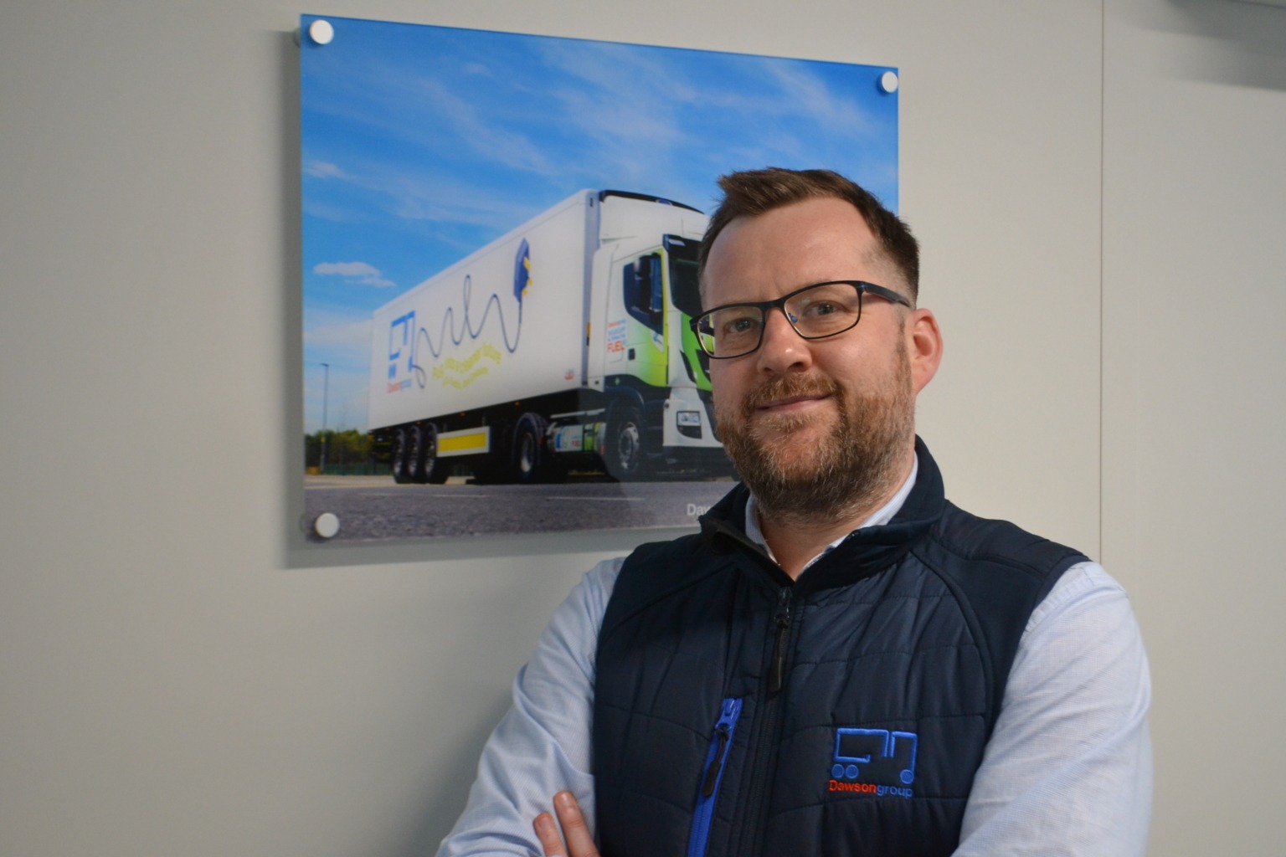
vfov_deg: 22.6
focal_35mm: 60
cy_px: 428
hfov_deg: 33.4
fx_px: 2143
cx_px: 643
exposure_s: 1/60
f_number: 5.3
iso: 1100
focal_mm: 40
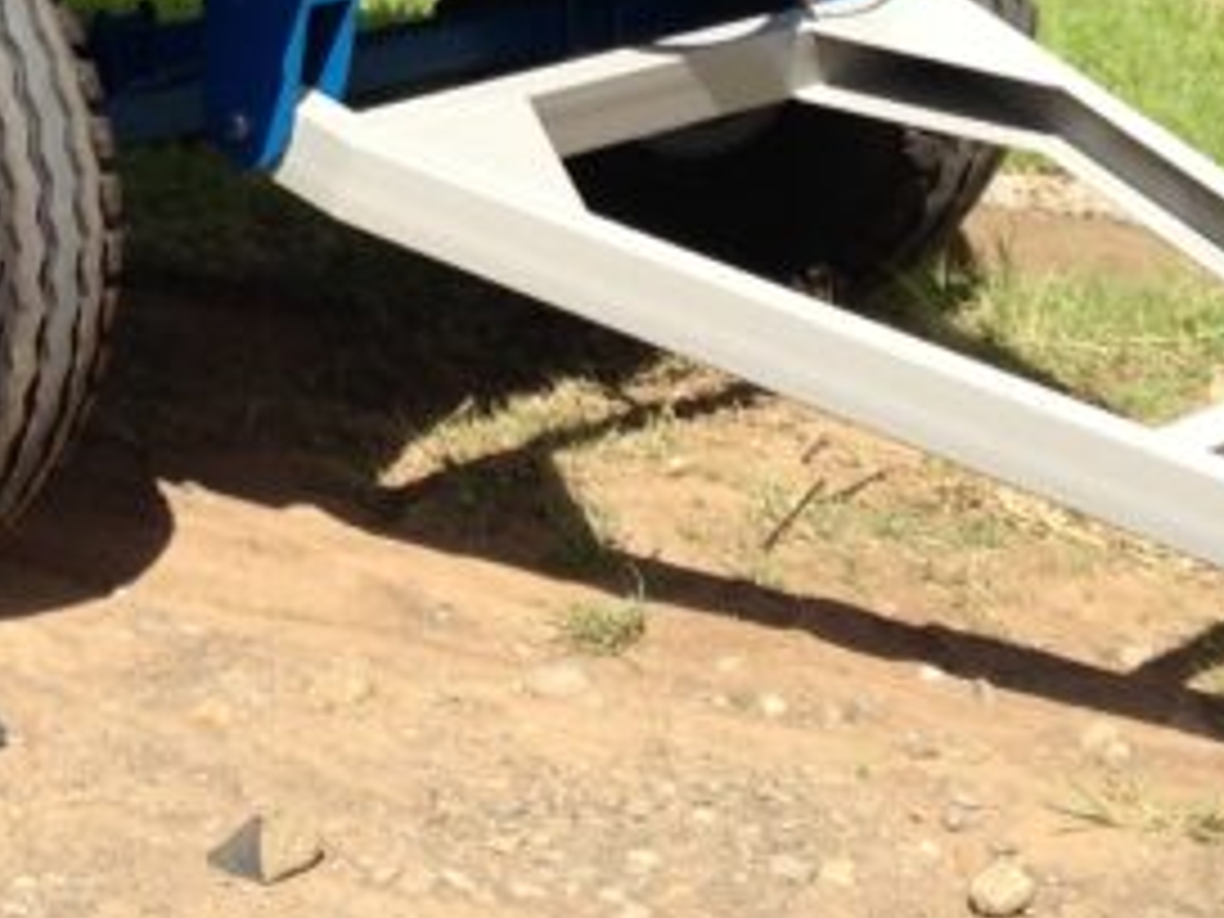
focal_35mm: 132
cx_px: -81
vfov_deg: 11.0
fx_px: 4667
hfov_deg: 14.6
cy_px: -279
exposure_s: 1/1493
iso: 64
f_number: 2.4
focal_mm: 4.28
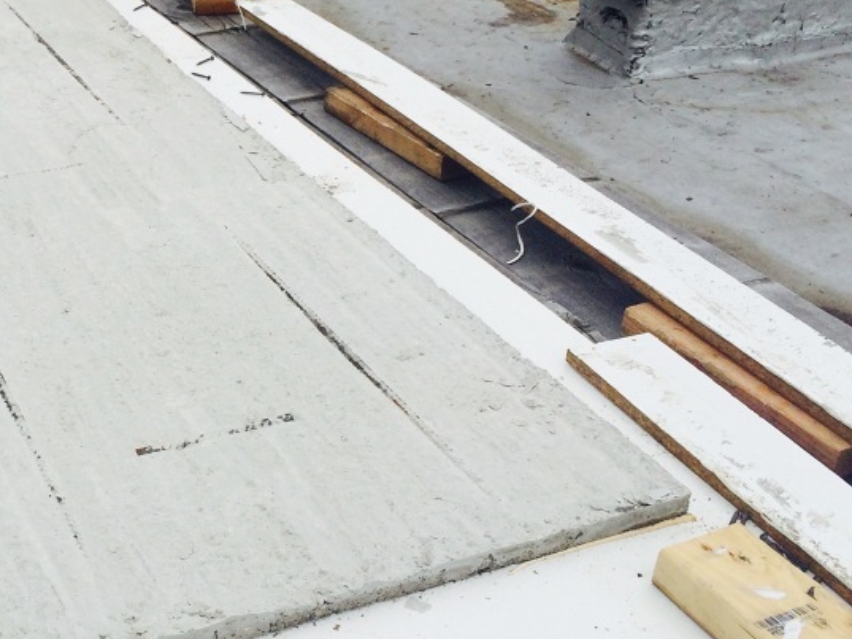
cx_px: 127
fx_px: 1329
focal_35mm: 54
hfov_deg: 34.1
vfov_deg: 27.0
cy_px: 311
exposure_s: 1/5128
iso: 32
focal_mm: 4.15
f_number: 2.2
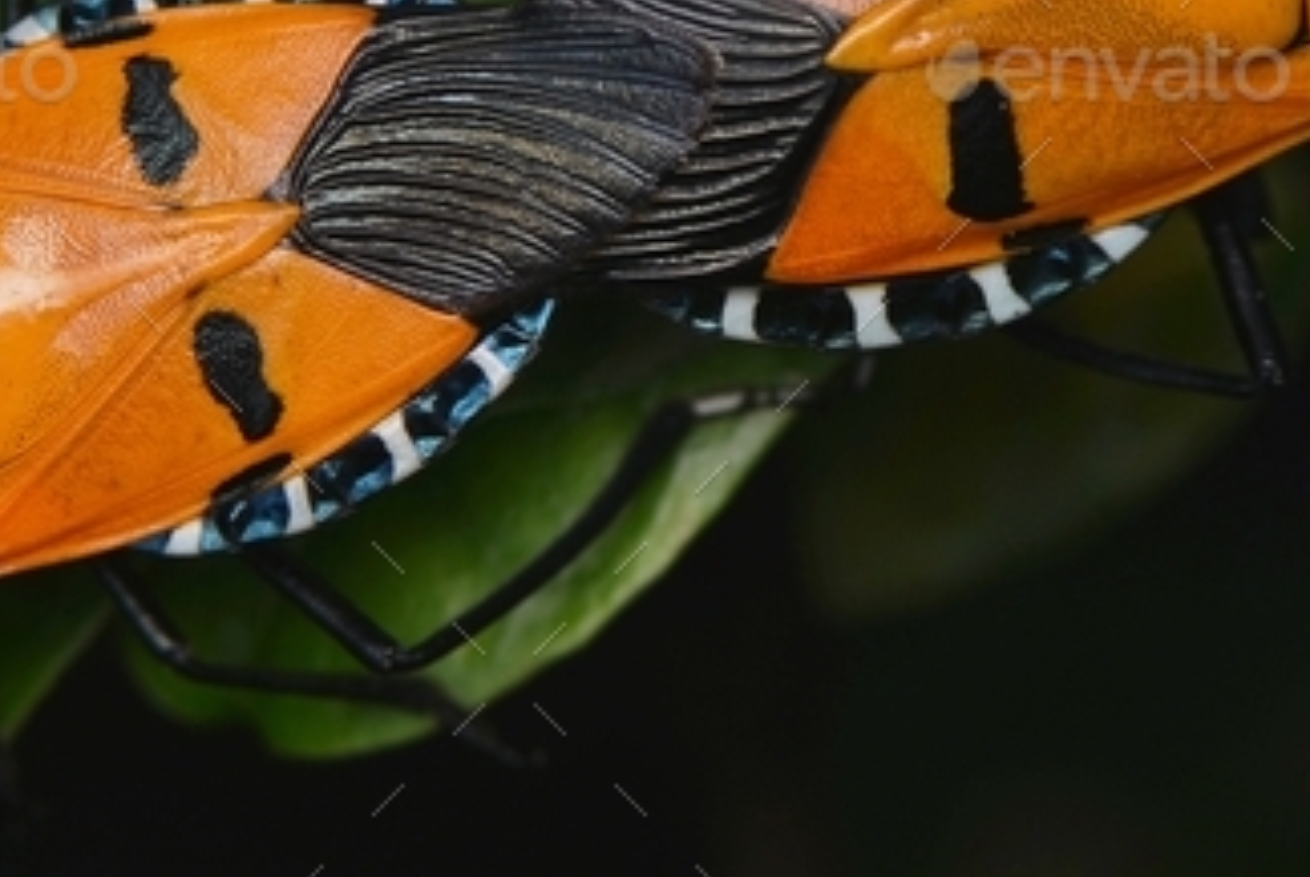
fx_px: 6960
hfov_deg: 10.7
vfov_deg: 7.2
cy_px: 263
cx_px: 489
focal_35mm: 191
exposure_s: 1/250
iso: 100
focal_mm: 105
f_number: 13
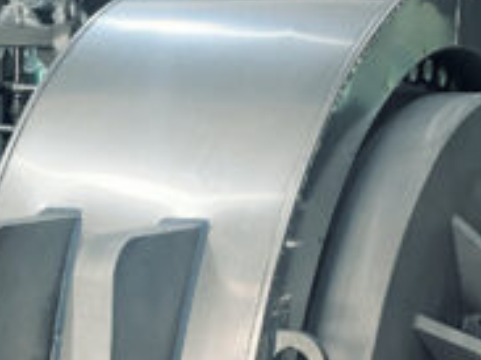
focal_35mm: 109
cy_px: 360
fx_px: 1514
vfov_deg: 13.4
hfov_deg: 17.6
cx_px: 3
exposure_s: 1/50
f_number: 1.8
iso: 125
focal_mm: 4.2
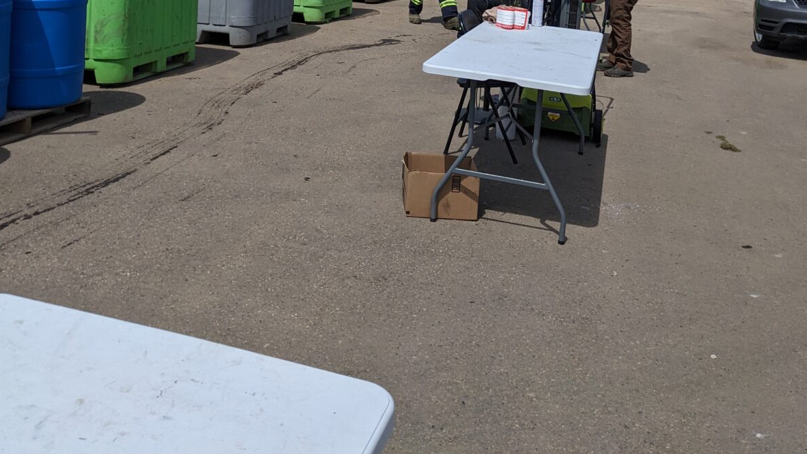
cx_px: 408
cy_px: -87
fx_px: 856
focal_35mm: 40
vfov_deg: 26.5
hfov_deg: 50.5
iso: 62
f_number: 1.73
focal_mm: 4.38
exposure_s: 1/4673
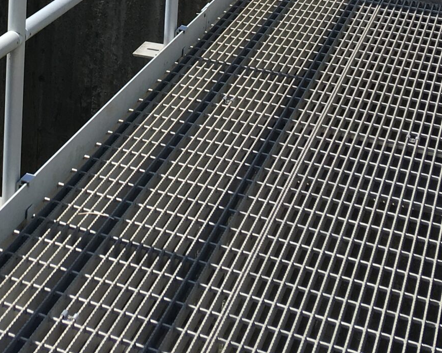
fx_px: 1086
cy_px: -119
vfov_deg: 17.3
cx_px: 29
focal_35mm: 83
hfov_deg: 22.4
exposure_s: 1/1748
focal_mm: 4.15
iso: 25
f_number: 2.2
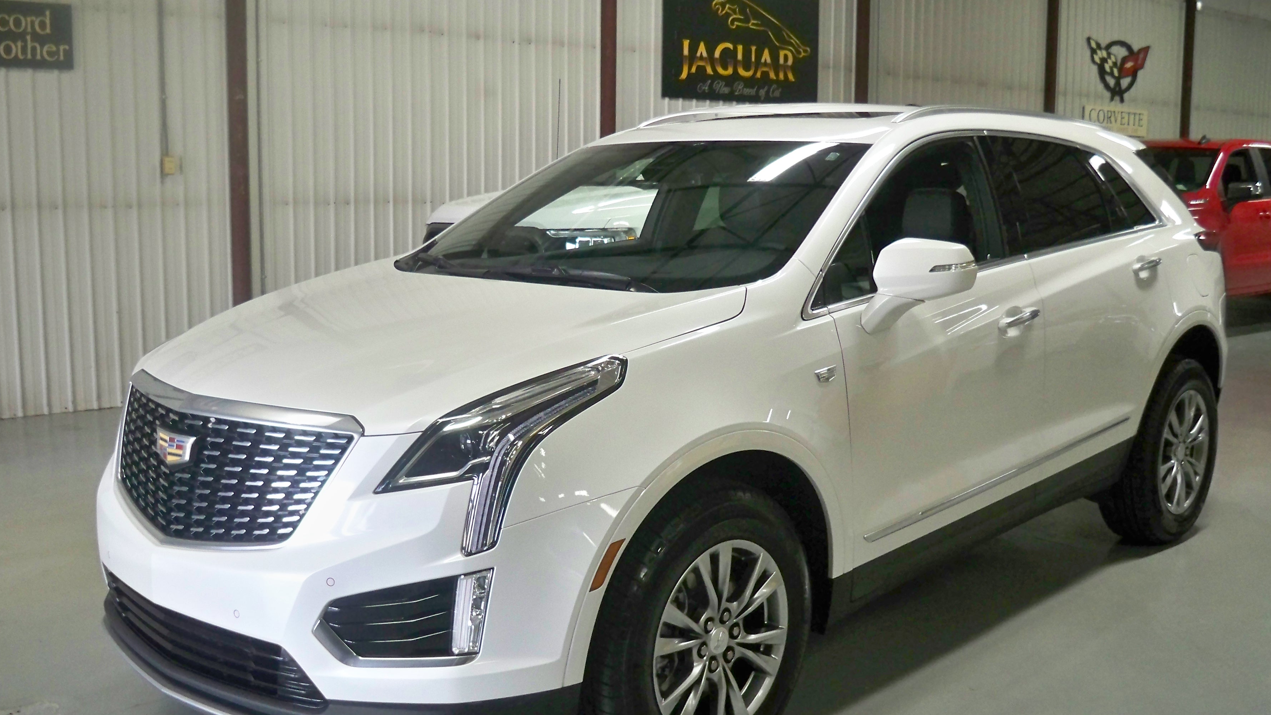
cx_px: 628
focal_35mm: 39
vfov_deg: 30.4
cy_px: 385
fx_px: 1314
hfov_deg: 51.6
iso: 320
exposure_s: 1/60
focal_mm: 6.3
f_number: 3.1
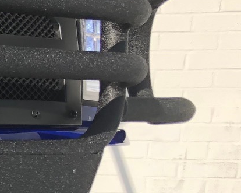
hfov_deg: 12.2
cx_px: -295
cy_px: 304
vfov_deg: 11.1
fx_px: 948
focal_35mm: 133
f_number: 1.8
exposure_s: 1/934
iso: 20
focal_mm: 3.99
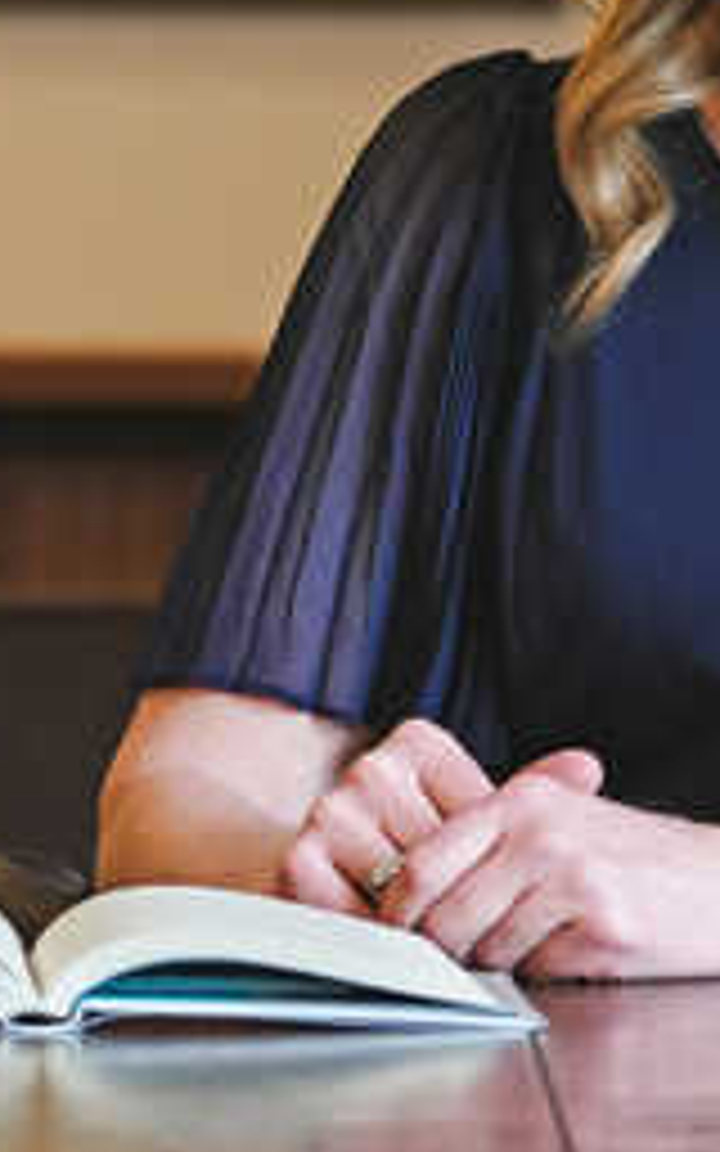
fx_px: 13249
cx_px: -36
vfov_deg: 5.0
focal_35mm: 422
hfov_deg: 3.1
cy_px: 47
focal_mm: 119
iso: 1250
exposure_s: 1/100
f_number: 5.6
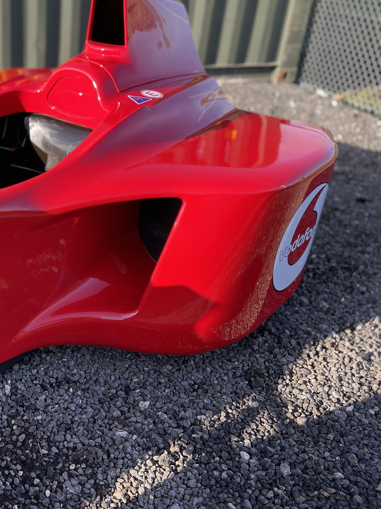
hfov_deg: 35.7
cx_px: 20
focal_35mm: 37
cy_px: 239
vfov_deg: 50.1
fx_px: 543
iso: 32
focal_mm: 4.2
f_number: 1.6
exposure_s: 1/424
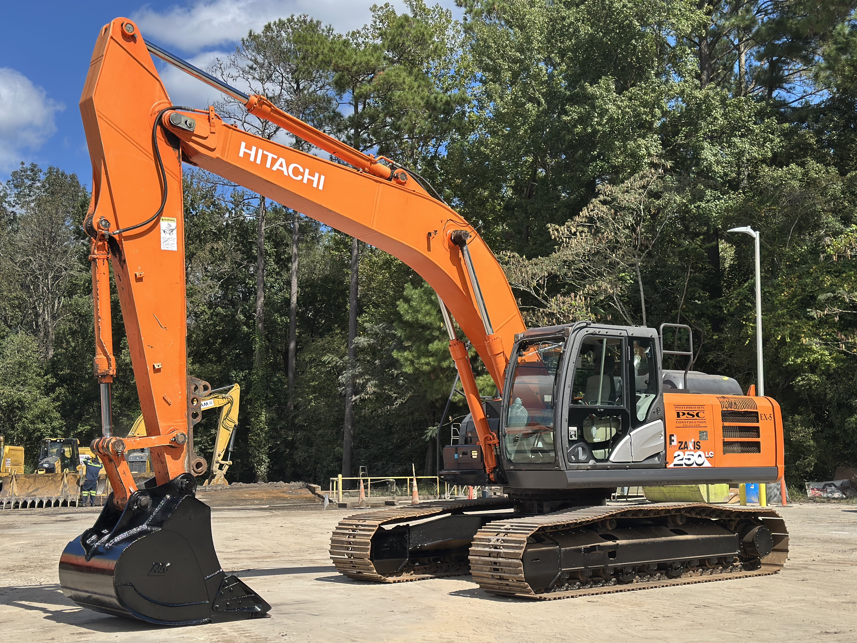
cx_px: 428
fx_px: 1188
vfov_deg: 30.3
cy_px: 322
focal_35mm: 48
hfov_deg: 39.7
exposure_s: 1/3597
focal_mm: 6.86
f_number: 1.78
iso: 100
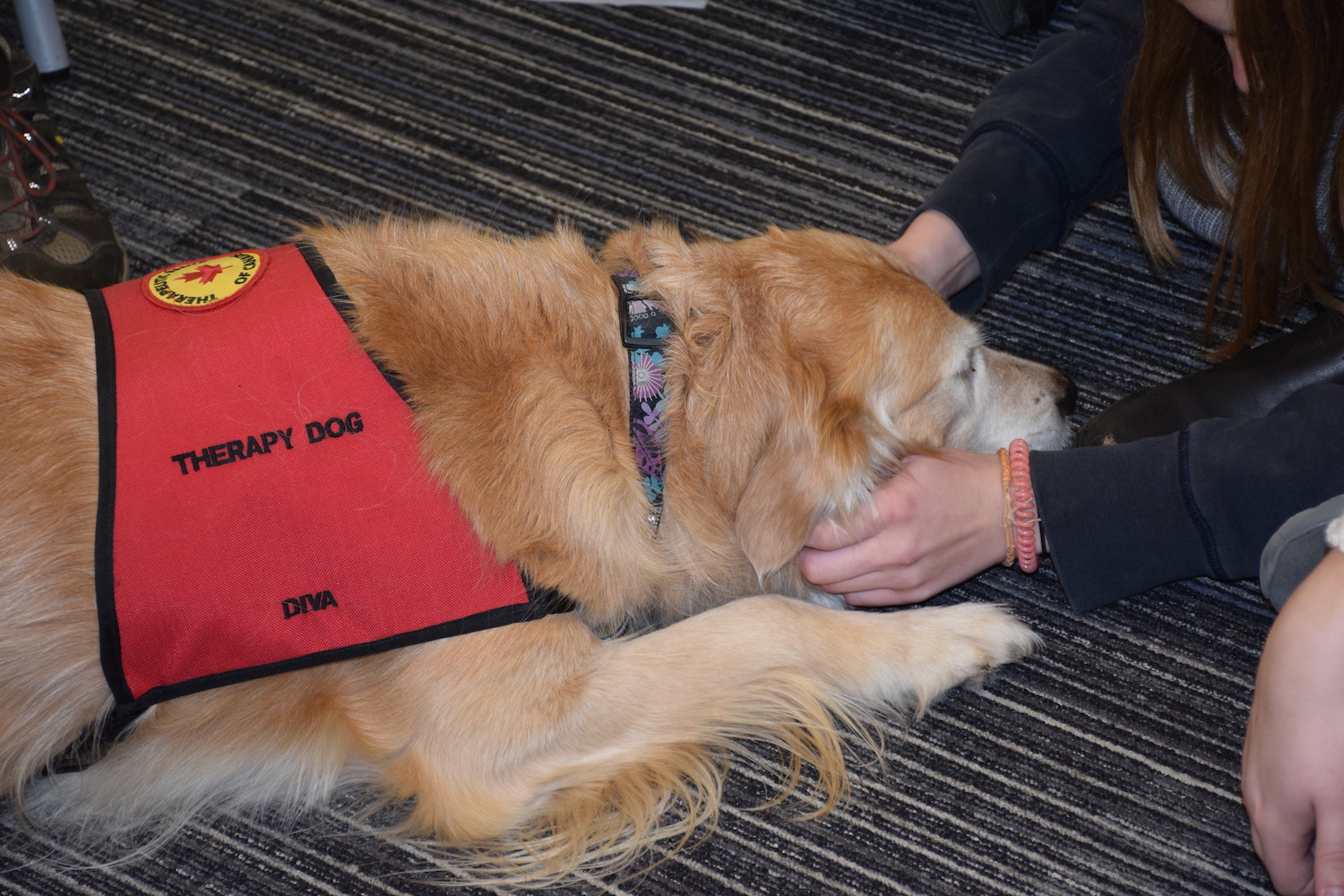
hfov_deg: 19.5
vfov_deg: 13.0
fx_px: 3920
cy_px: 448
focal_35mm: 105
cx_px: 672
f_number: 5
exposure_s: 1/60
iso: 1400
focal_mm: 70
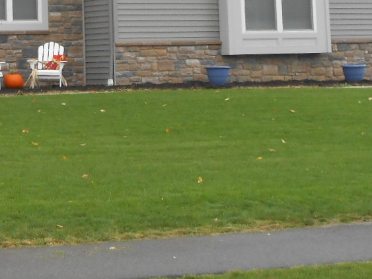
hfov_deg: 15.3
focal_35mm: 125
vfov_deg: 11.6
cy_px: -69
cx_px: -50
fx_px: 1343
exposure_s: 1/250
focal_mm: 7.8
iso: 200
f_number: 4.5
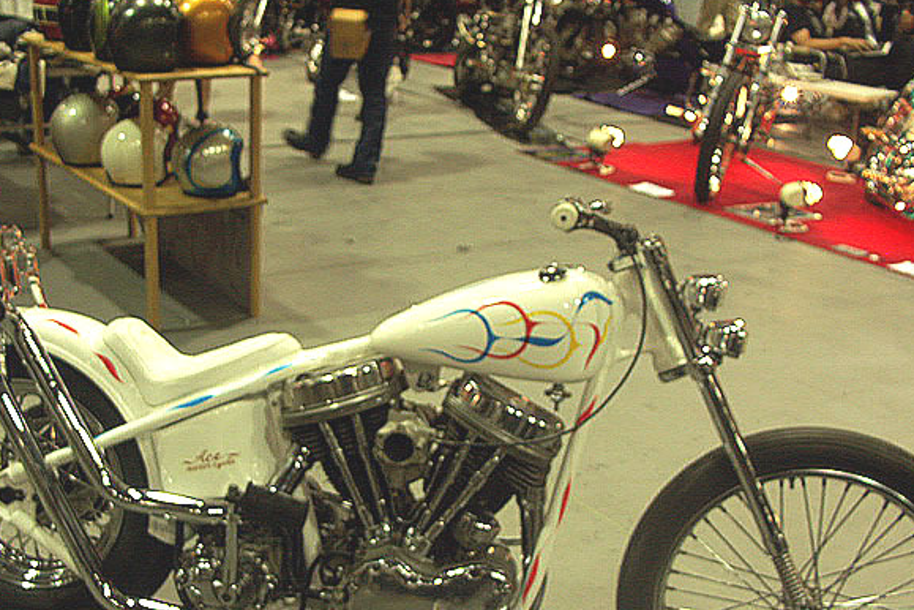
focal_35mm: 46
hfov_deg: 42.5
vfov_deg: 28.9
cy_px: 439
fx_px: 1168
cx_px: 355
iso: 64
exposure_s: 1/20
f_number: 2.8
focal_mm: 8.19
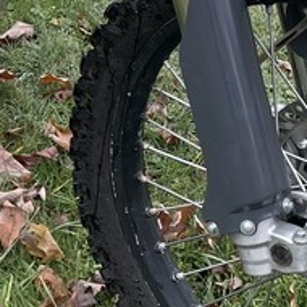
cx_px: -73
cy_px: -107
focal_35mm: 145
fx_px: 1455
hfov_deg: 11.8
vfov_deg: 11.7
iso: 32
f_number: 1.6
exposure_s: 1/198
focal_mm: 4.2
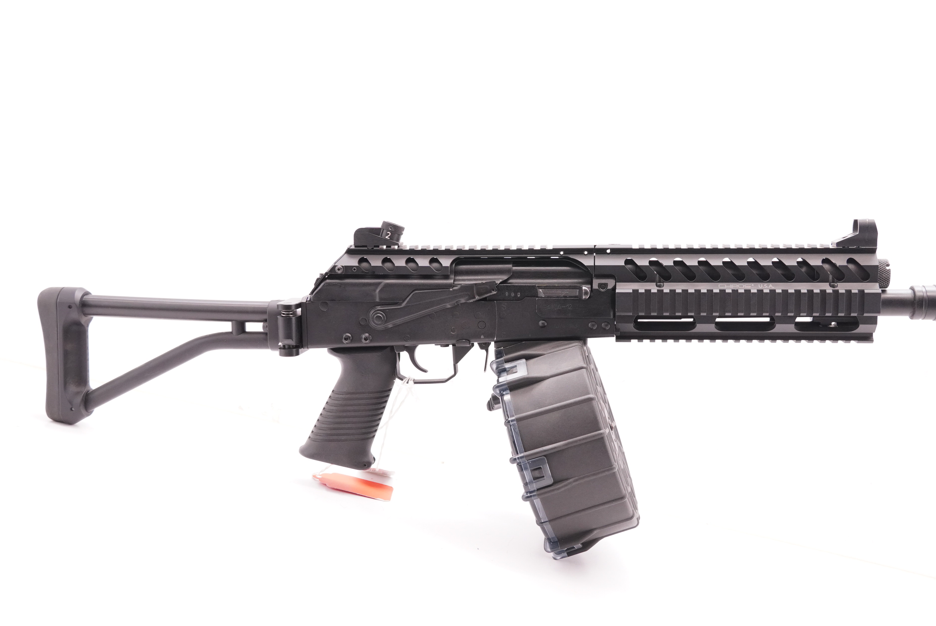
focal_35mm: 43
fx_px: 1107
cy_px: 324
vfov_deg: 31.5
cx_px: 529
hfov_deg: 45.7
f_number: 5.6
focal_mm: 25
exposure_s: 1/125
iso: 1250
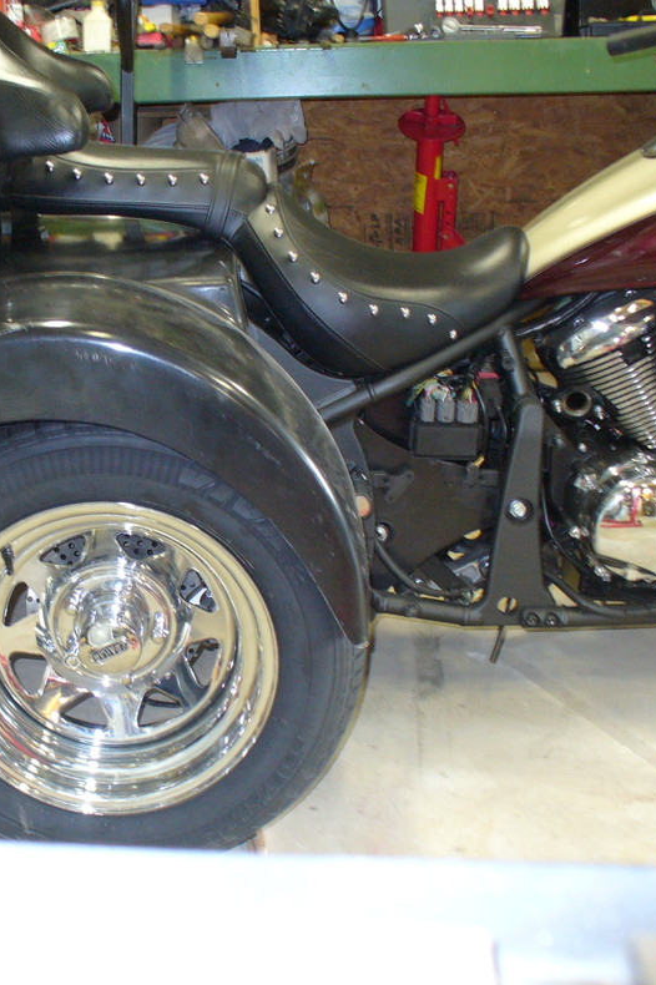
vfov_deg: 38.2
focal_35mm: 52
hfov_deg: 25.6
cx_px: 142
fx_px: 1422
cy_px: 489
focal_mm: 6.1
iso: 125
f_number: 2.8
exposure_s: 1/8
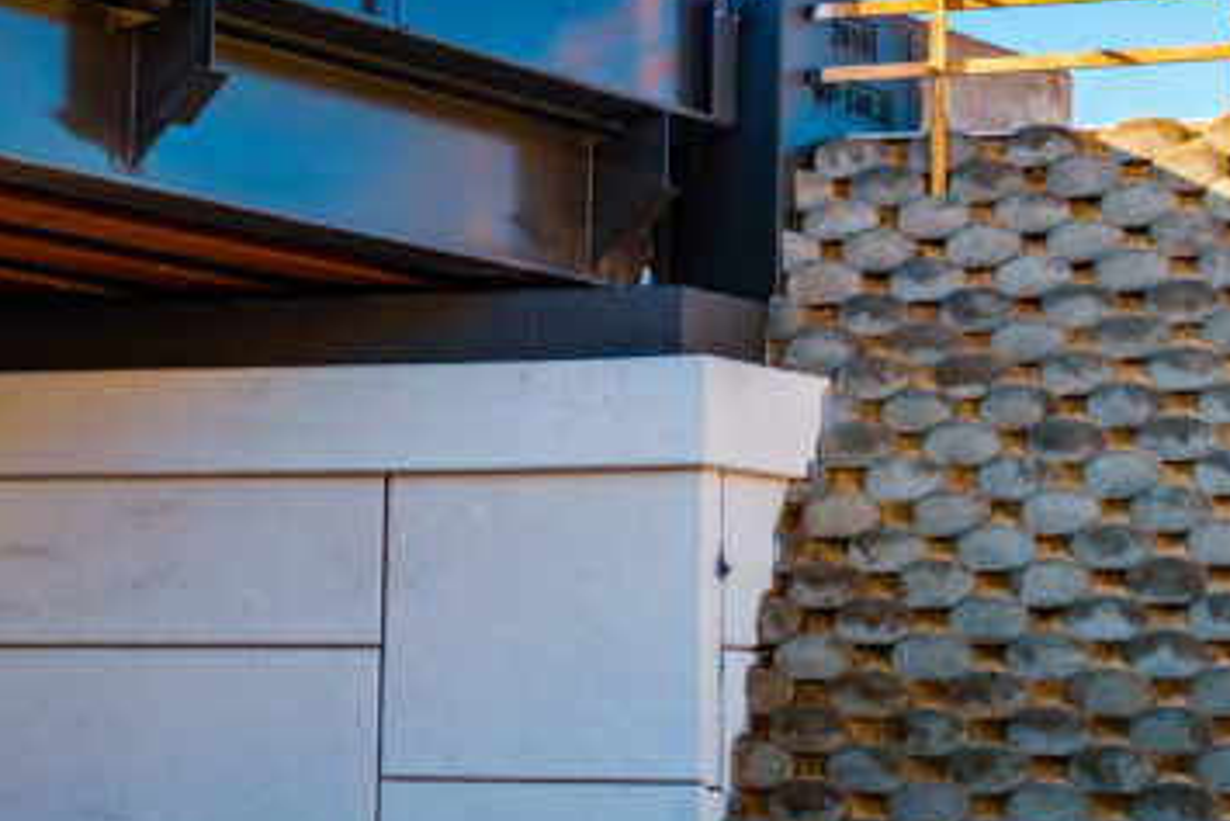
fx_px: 2427
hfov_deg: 28.4
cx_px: 644
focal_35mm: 71
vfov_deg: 19.2
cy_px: 395
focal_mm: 27.7
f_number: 3.2
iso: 200
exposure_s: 1/450
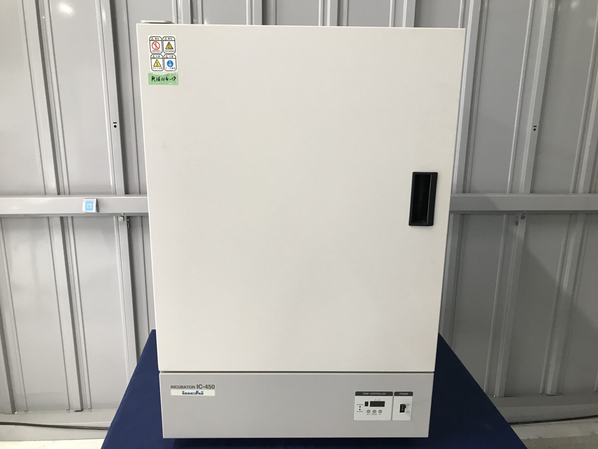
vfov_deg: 49.7
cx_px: 299
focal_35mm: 28
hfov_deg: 63.4
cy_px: 224
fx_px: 484
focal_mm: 3.99
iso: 40
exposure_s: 1/20
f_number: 1.8
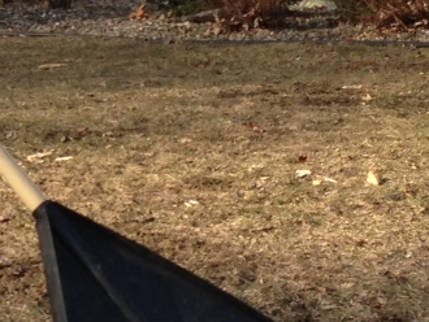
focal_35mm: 163
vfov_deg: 9.0
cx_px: -196
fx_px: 2022
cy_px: -51
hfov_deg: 11.6
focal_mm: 4.13
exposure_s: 1/488
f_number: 2.4
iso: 50
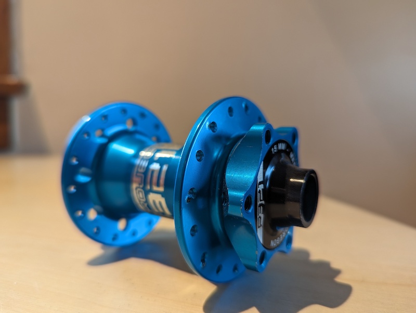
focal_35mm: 24
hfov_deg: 71.5
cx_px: 208
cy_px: 156
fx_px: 289
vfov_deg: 56.9
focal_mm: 6.81
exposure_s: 1/24
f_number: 1.85
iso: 78
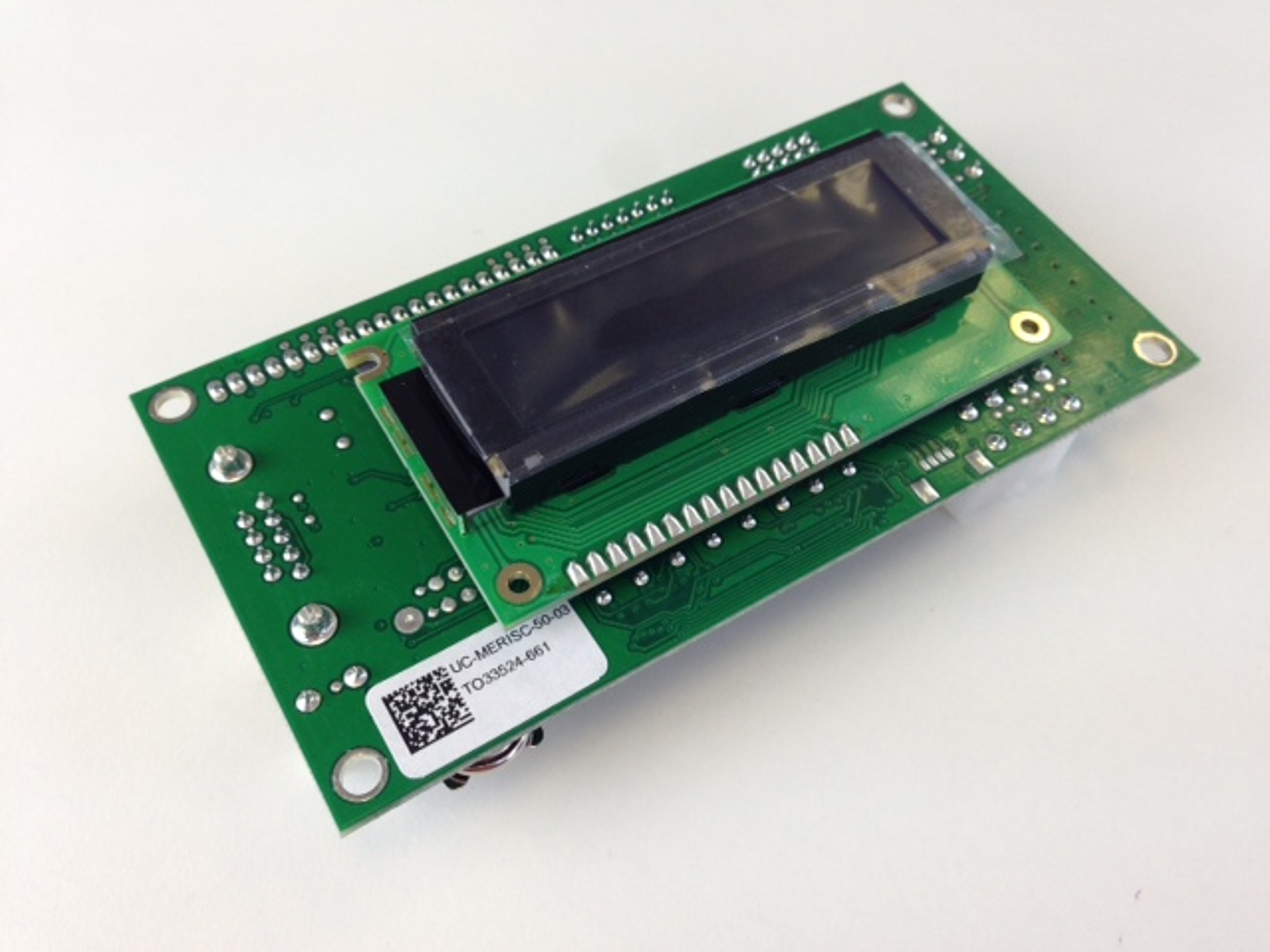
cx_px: 635
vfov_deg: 42.9
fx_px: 1211
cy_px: 476
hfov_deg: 55.4
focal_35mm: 33
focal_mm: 4.13
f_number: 2.4
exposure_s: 1/120
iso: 50
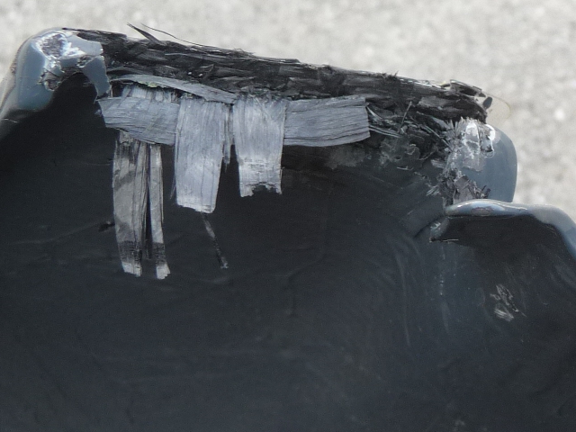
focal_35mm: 70
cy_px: 220
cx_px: 573
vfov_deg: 21.0
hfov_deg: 26.3
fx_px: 1165
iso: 100
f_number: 3.3
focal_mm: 4.7
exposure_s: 1/80
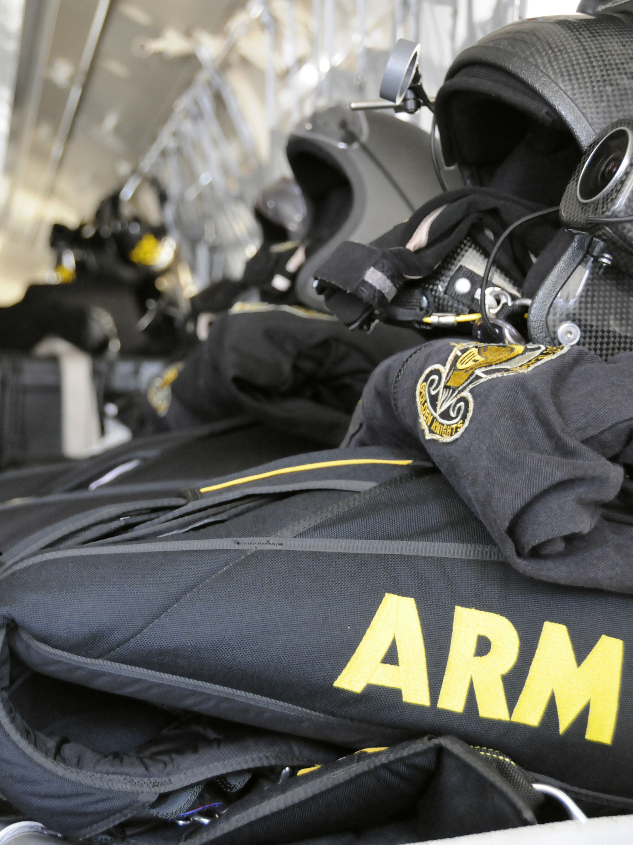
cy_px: 397
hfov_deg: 25.4
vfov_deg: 33.5
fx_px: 1403
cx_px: 320
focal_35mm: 58
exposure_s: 1/60
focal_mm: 35
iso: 1600
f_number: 4.5
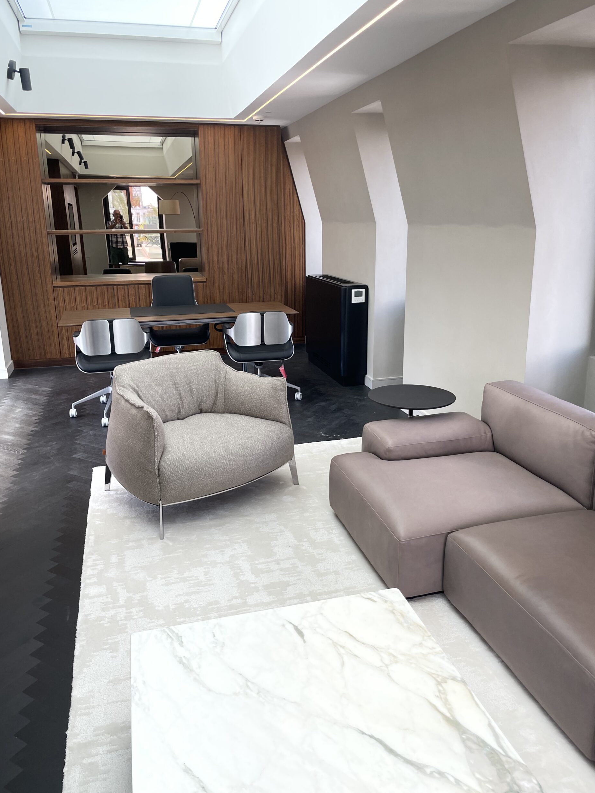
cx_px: 296
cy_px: 383
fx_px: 619
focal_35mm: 27
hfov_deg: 51.4
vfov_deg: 65.3
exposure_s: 1/121
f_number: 1.6
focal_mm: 4.2
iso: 64
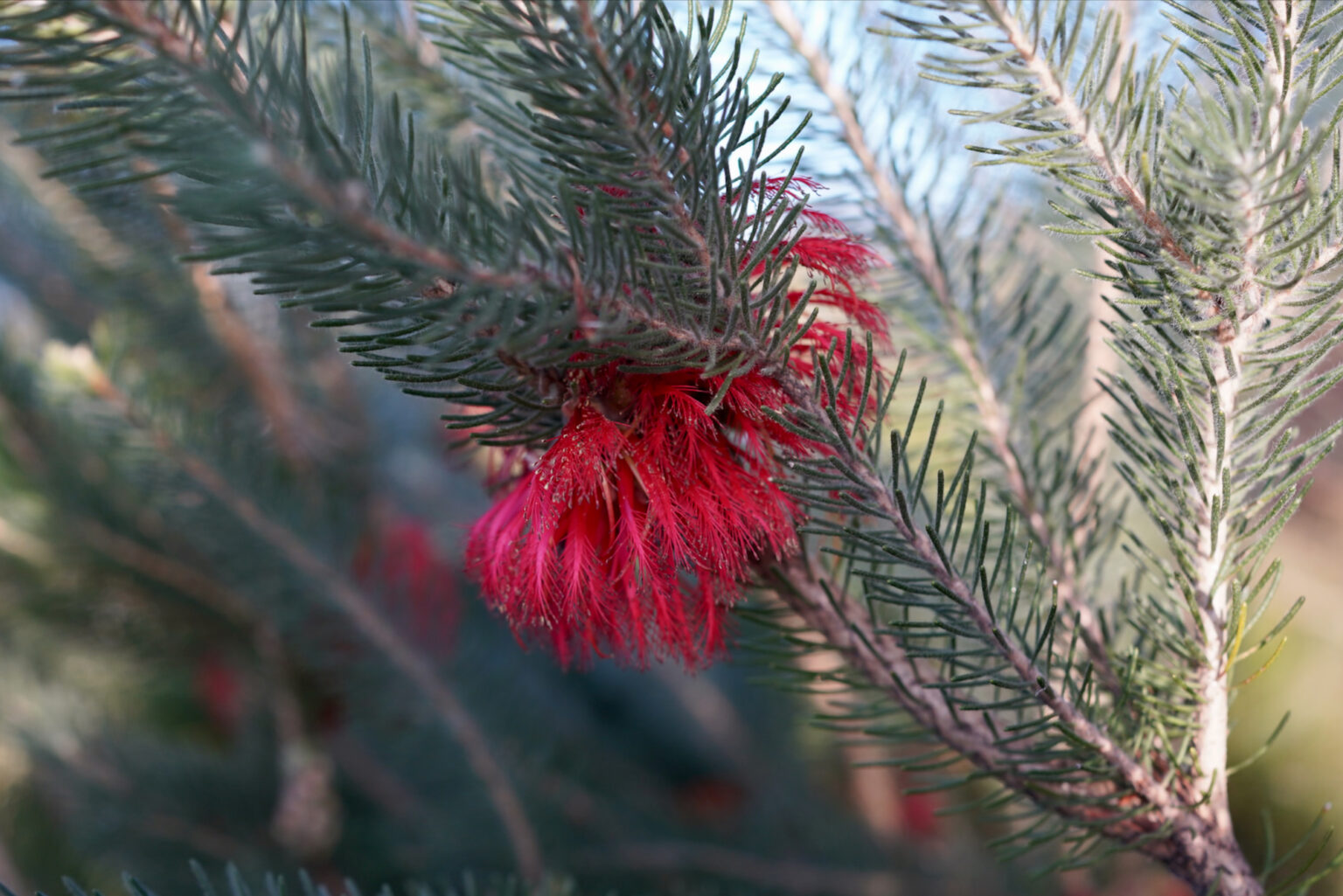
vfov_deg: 37.9
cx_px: 672
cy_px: 448
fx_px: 1306
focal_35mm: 35
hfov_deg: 54.4
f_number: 4
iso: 400
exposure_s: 1/125
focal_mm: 35
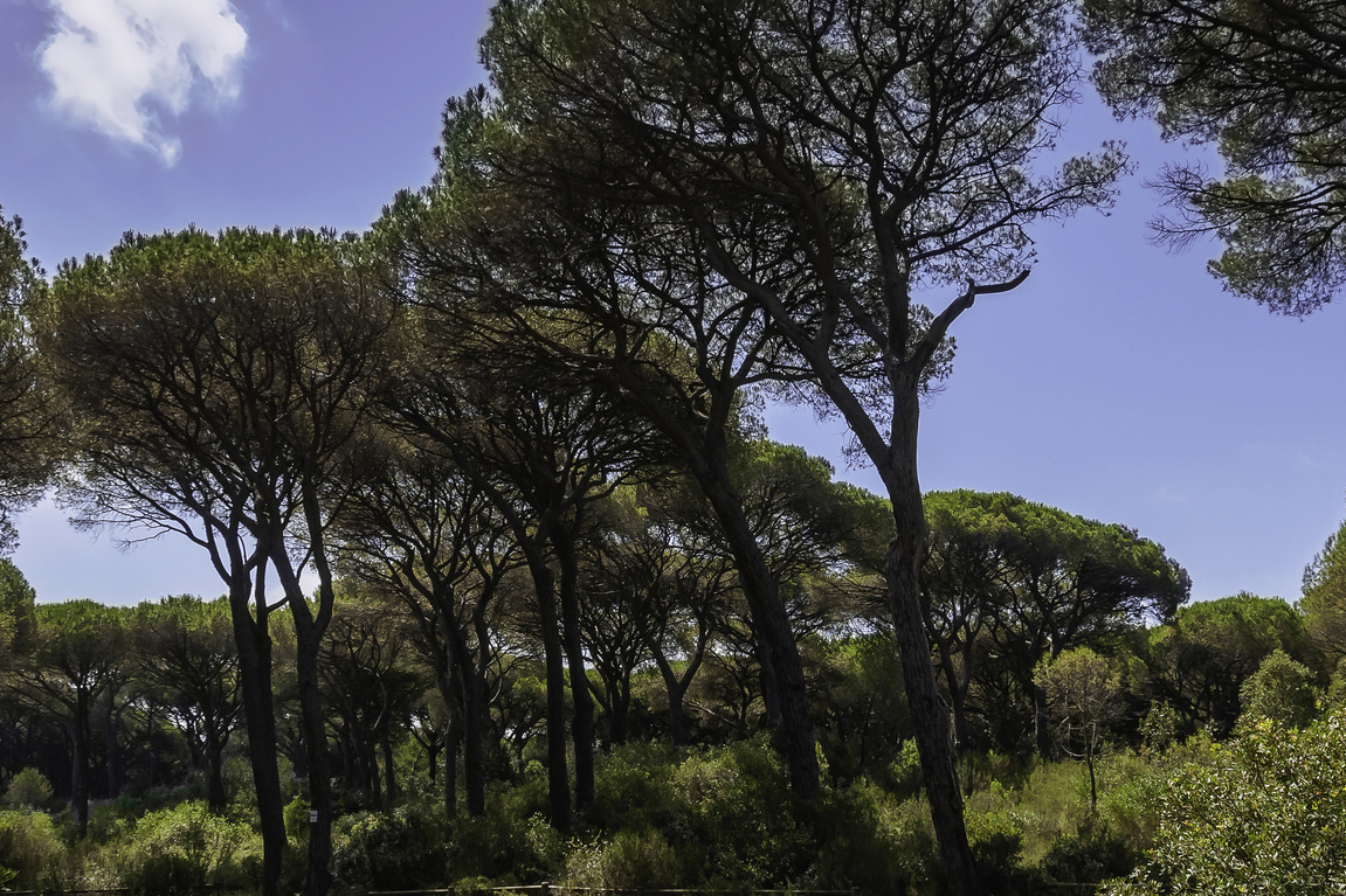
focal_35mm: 38
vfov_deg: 35.0
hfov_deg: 50.7
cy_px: 506
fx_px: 1420
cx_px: 723
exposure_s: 1/250
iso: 500
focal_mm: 18
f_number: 8
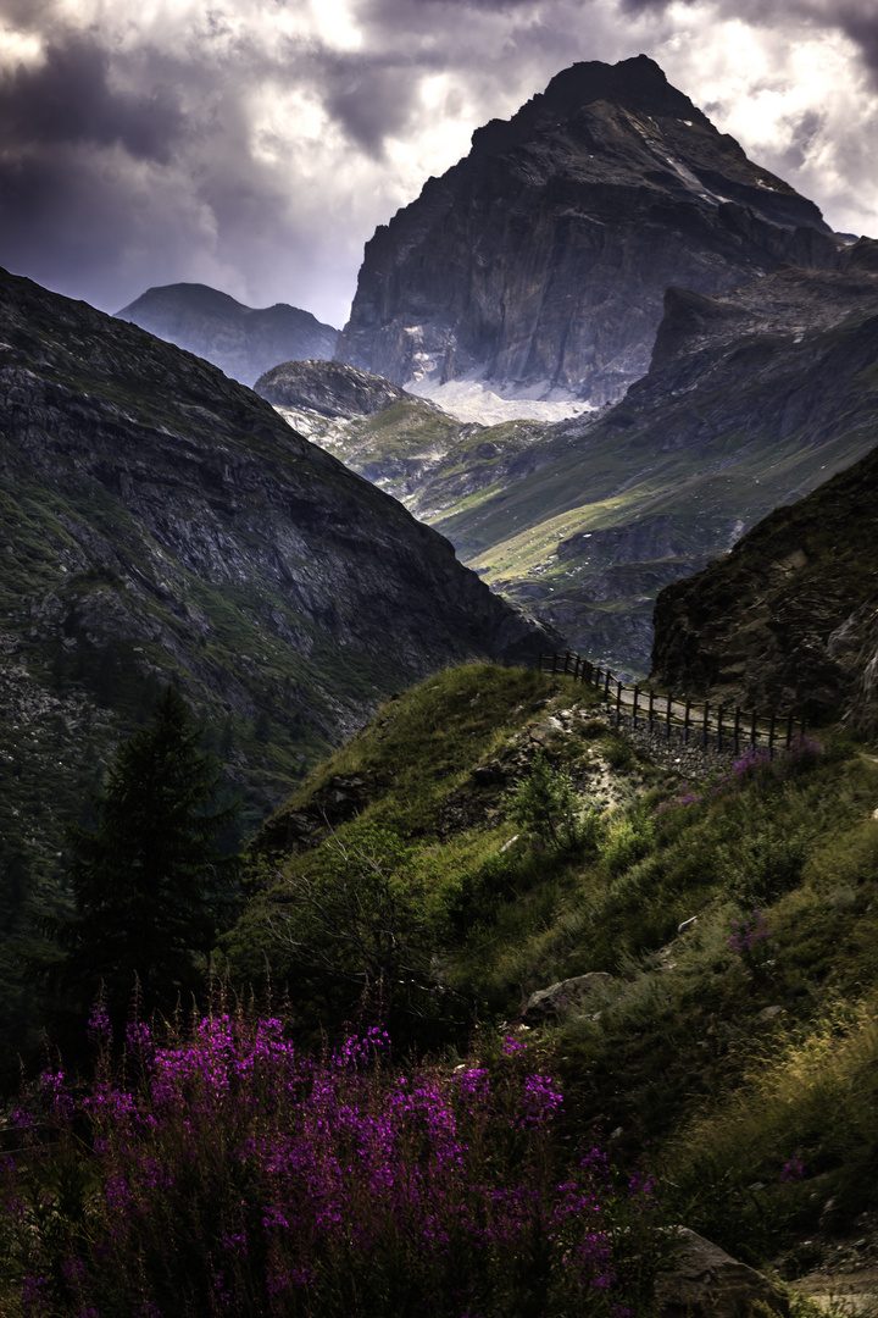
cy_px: 659
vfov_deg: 24.5
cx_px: 439
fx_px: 3036
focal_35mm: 83
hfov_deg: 16.5
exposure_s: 1/60
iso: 100
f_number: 16
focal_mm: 55
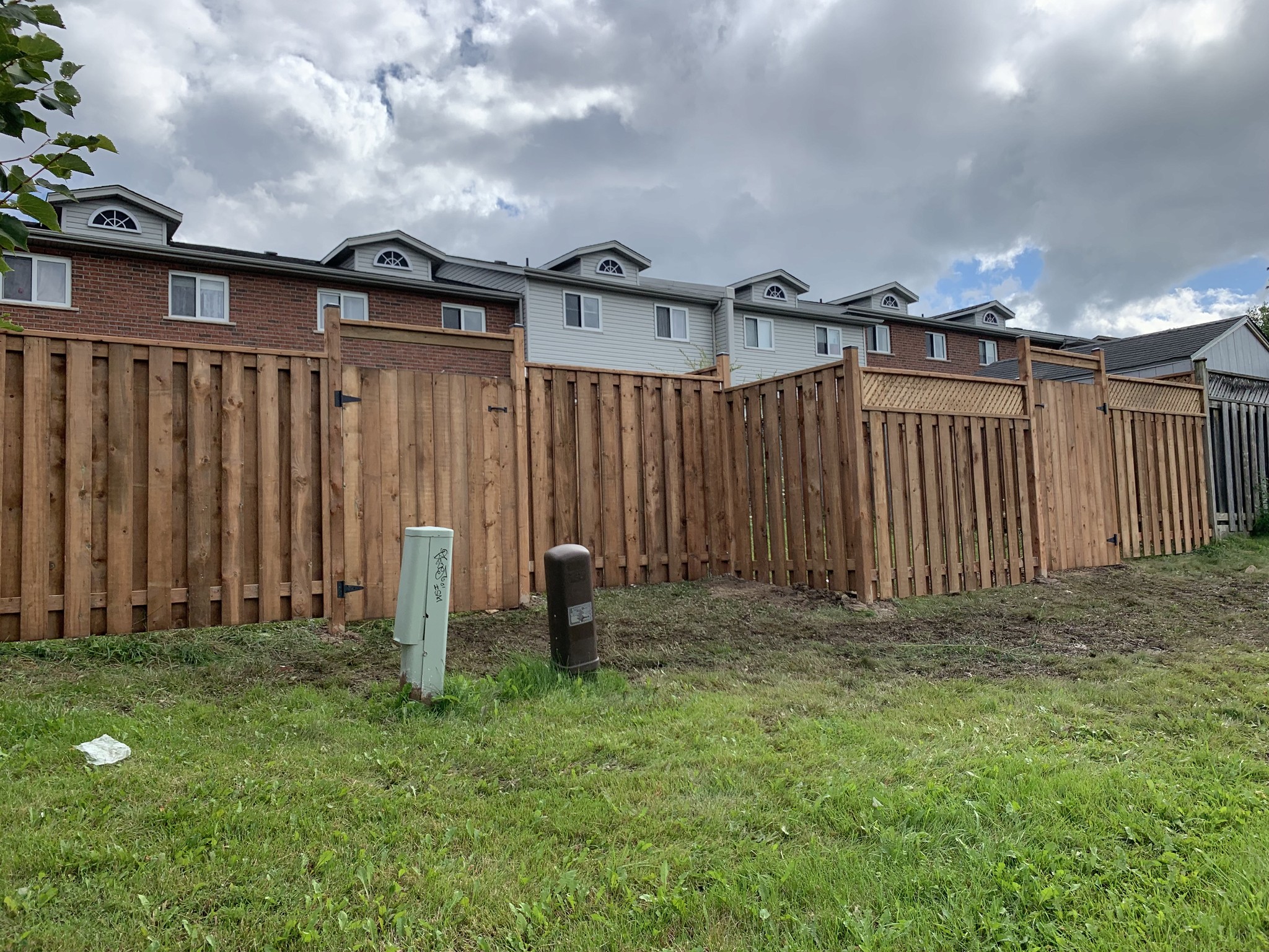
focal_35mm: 26
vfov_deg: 53.1
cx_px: 634
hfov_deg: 67.3
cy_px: 476
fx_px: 953
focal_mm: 4.25
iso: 25
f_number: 1.8
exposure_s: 1/2033
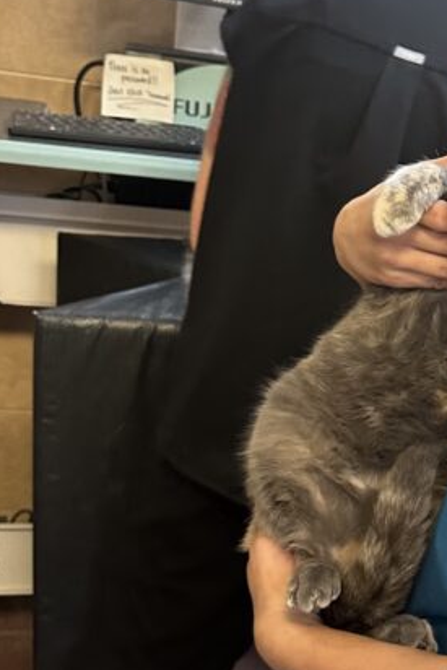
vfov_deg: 32.4
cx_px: 593
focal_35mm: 62
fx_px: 1154
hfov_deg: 20.0
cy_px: 342
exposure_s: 1/60
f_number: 1.78
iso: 400
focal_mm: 6.86
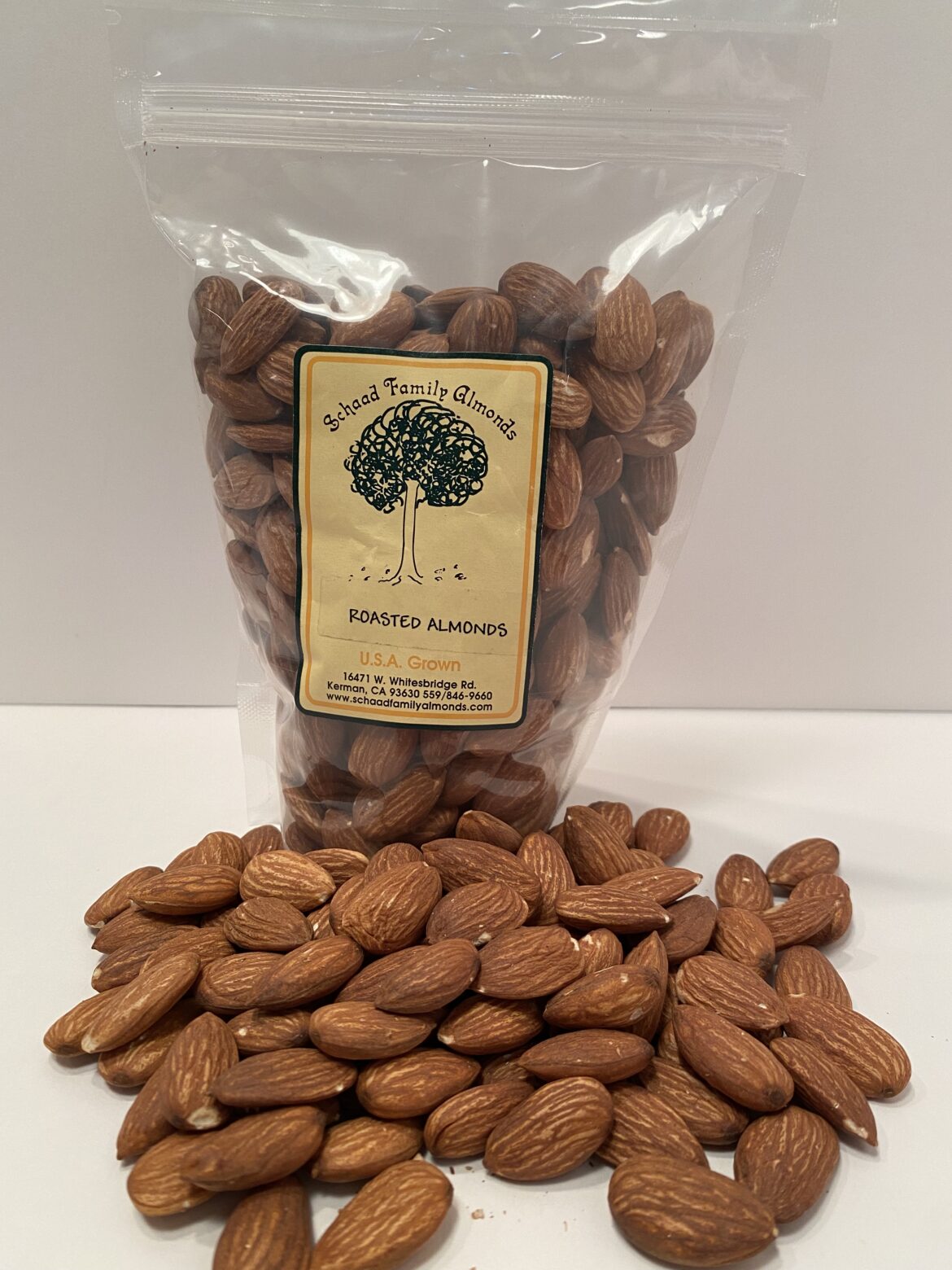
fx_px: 953
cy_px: 635
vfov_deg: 67.3
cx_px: 476
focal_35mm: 26
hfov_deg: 53.1
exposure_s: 1/60
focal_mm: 4.25
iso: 80
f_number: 1.8
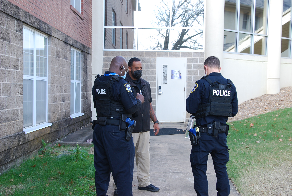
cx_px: 146
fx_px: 463
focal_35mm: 57
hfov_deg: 35.0
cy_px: 98
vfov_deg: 23.9
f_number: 8
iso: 200
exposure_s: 1/80
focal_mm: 38
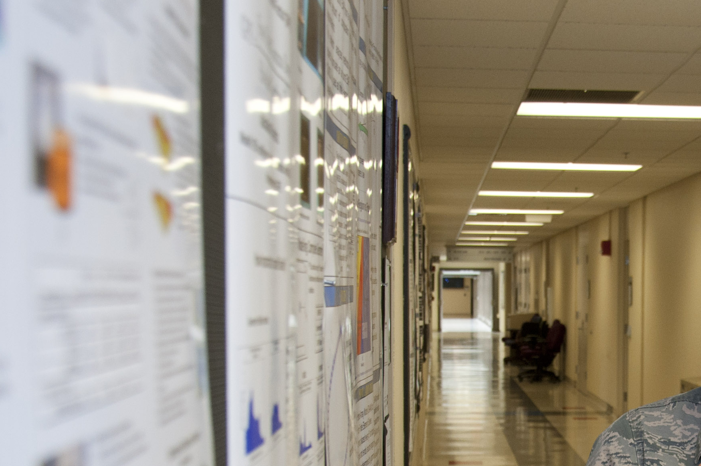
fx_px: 1502
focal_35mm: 77
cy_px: 455
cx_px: 620
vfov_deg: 17.3
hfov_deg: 25.5
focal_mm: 21
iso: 500
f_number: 5
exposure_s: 1/60
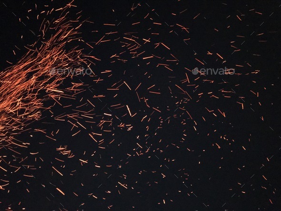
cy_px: 106
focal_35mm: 29
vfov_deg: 48.3
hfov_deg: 61.6
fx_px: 236
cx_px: 140
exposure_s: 1/17
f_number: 2.2
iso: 800
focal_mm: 4.15
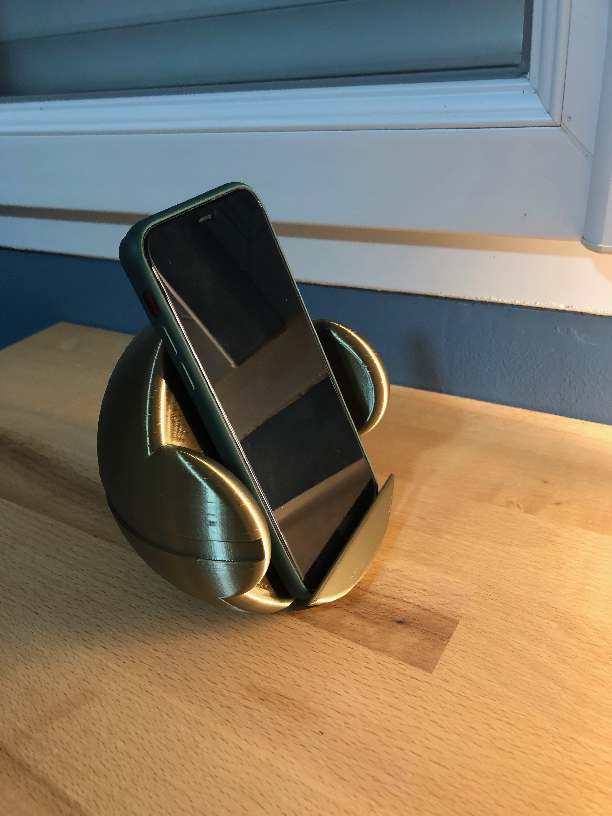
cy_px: 408
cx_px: 306
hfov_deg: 49.7
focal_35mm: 28
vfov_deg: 63.4
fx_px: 660
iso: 50
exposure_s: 1/17
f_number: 1.8
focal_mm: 4
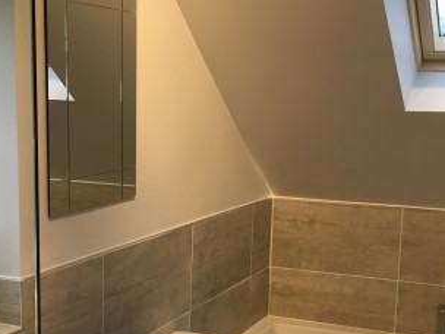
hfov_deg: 31.6
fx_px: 784
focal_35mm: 61
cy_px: 233
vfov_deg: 23.9
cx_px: 193
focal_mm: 4.15
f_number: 2.2
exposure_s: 1/33
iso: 40
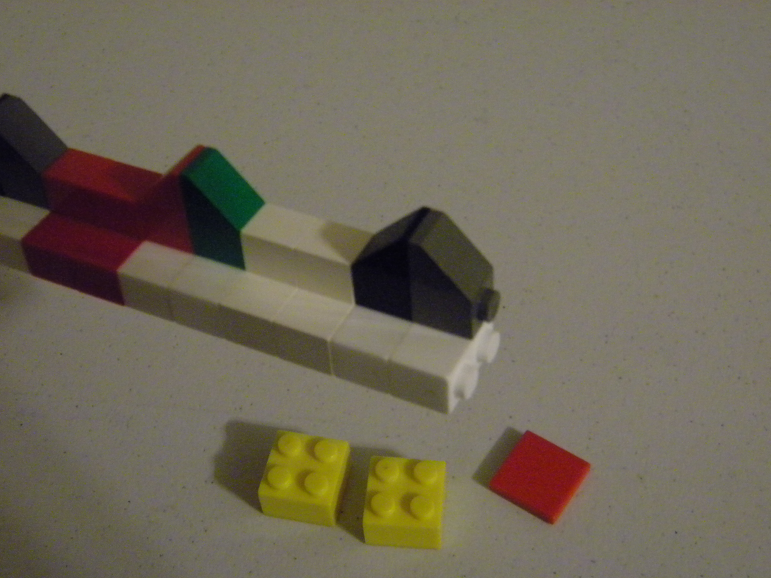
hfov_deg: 37.5
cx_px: 401
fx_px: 1136
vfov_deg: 28.6
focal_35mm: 51
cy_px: 307
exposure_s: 1/28.4
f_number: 3.9
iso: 800
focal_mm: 8.6
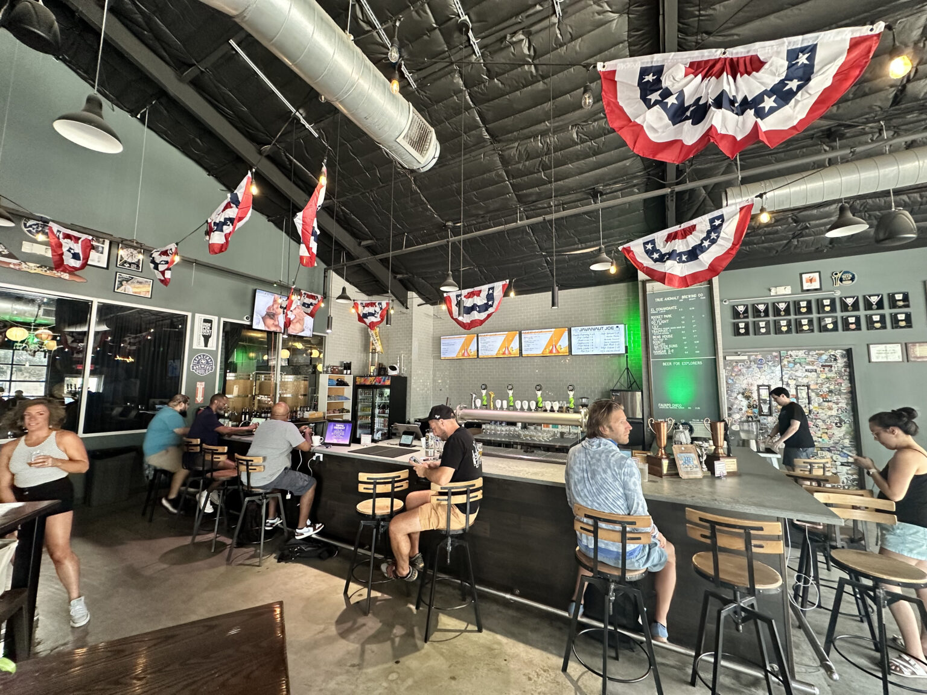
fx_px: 375
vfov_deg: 85.7
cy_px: 348
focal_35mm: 14
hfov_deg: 102.1
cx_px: 464
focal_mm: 2.22
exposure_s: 1/60
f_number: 2.2
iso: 250
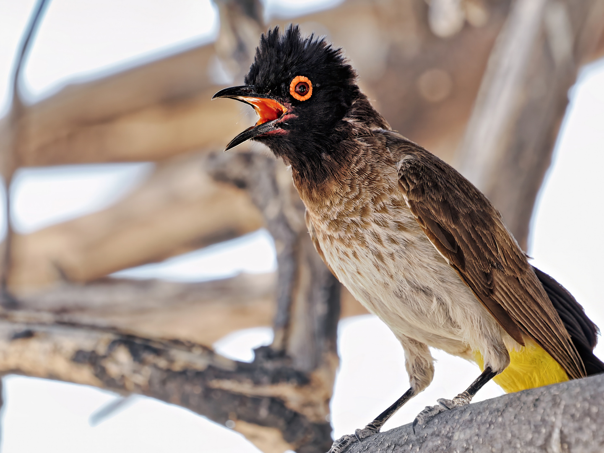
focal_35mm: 771
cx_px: 302
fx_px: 13453
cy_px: 226
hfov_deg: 2.6
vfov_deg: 1.9
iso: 400
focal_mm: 385
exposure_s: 1/80
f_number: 8
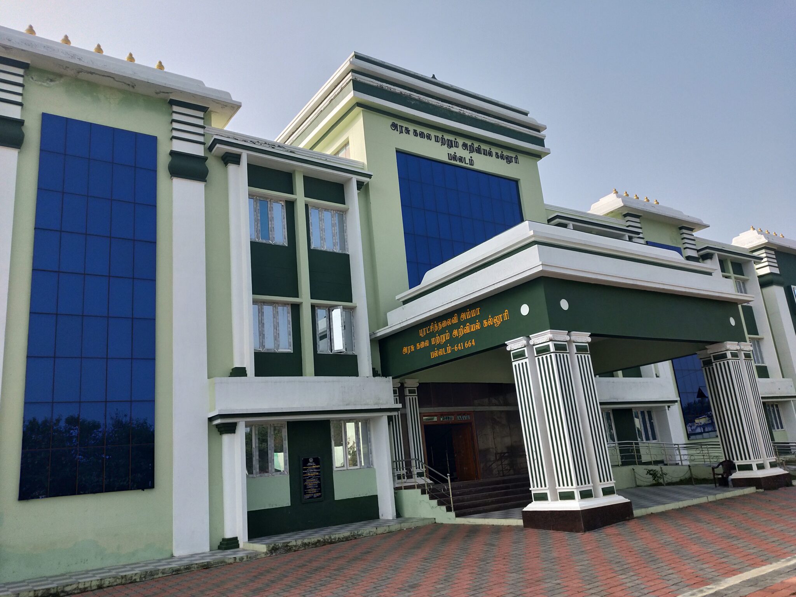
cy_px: 298
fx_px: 529
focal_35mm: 23
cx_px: 398
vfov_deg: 58.9
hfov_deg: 73.9
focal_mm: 3.99
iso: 41
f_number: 1.7
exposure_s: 1/1778
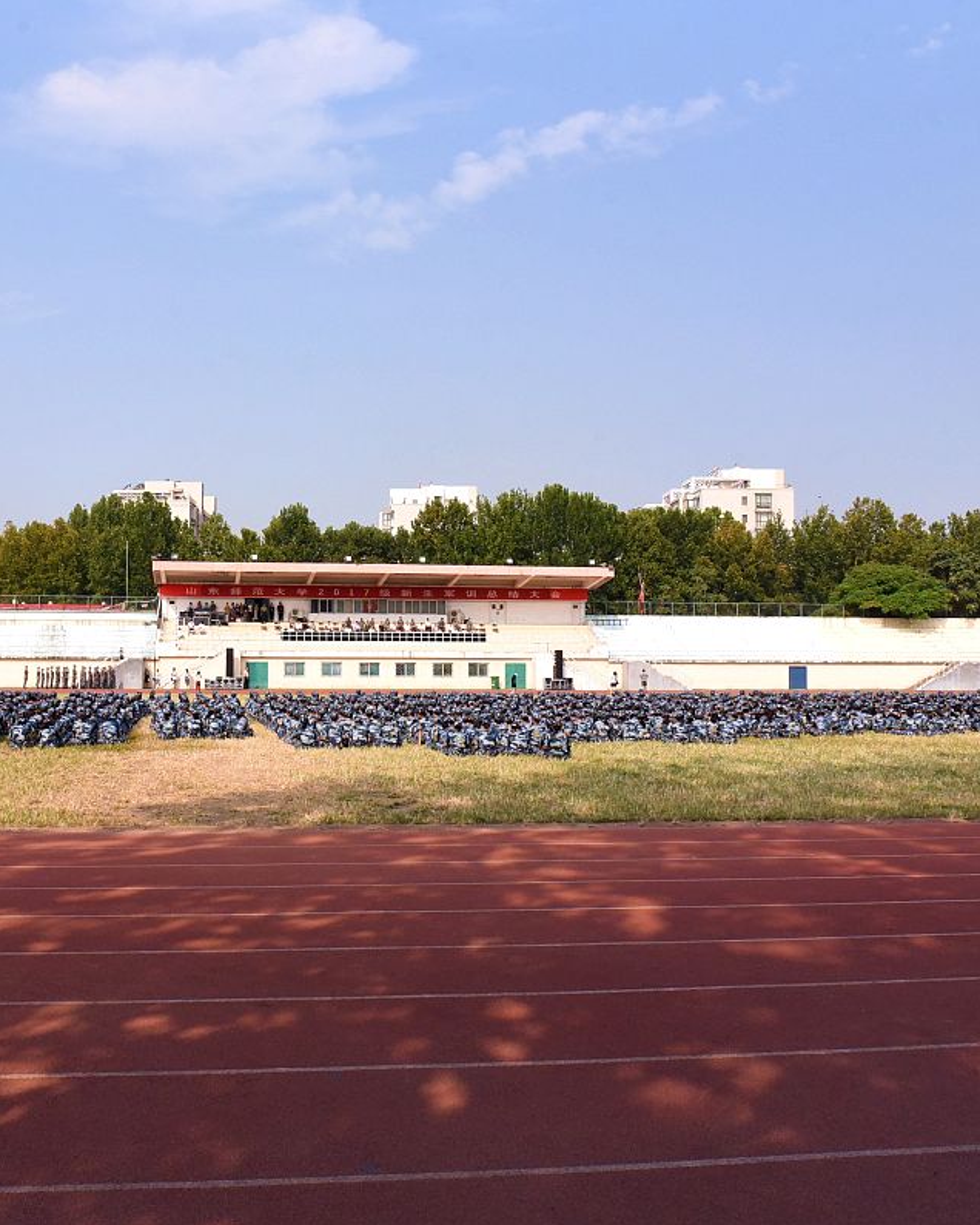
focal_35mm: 34
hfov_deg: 42.8
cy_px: 613
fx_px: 1233
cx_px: 330
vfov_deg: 52.8
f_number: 10
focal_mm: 24
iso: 3200
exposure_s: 1/4000
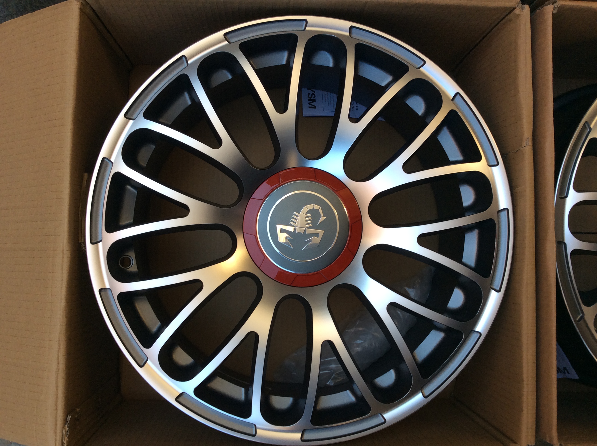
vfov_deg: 44.1
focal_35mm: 32
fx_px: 551
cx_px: 298
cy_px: 223
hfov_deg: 56.9
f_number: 2.4
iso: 32
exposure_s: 1/177
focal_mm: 3.3
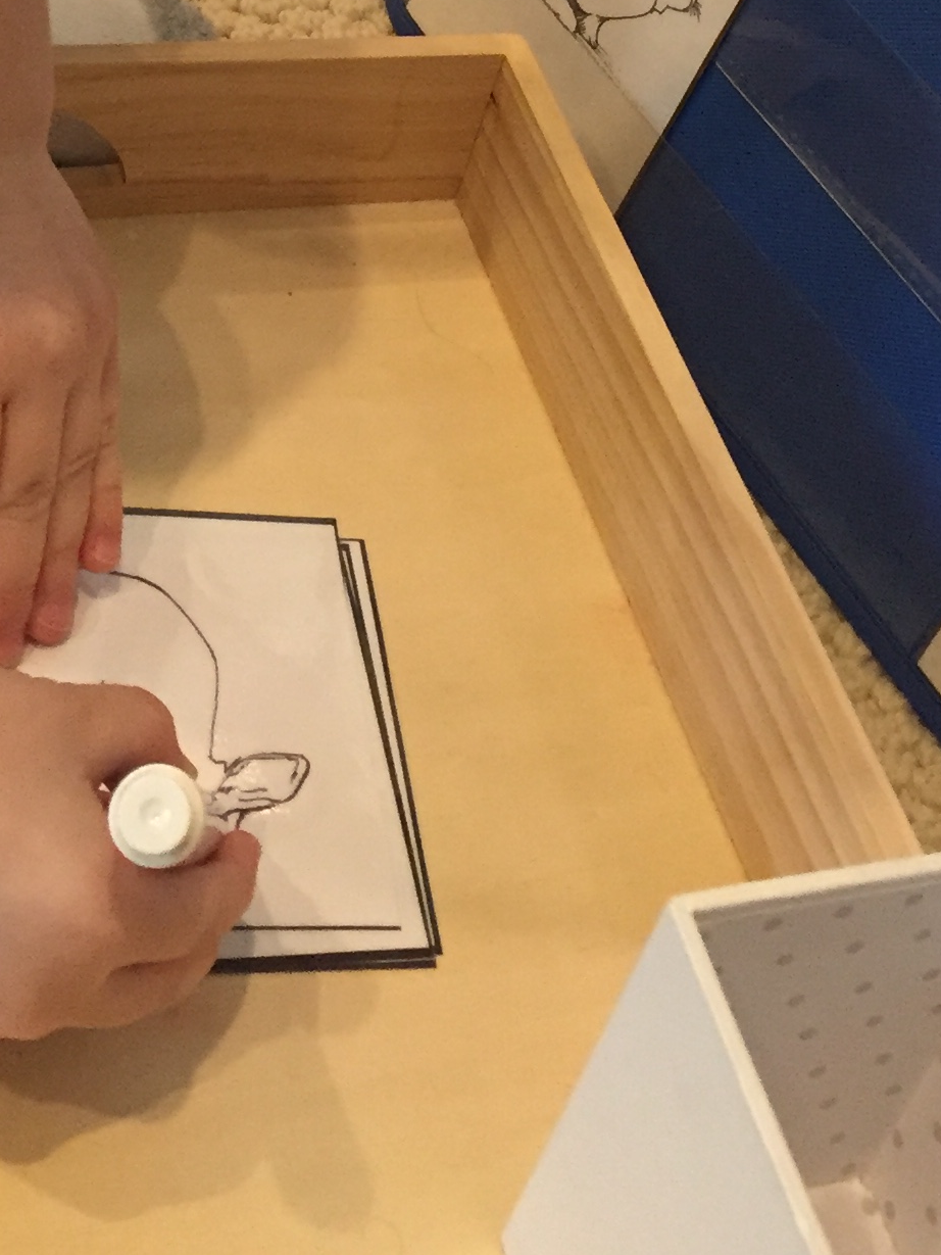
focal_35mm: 77
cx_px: 383
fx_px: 2790
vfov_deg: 22.9
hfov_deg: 19.1
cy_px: -326
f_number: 2.2
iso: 160
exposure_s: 1/30
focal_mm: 4.15
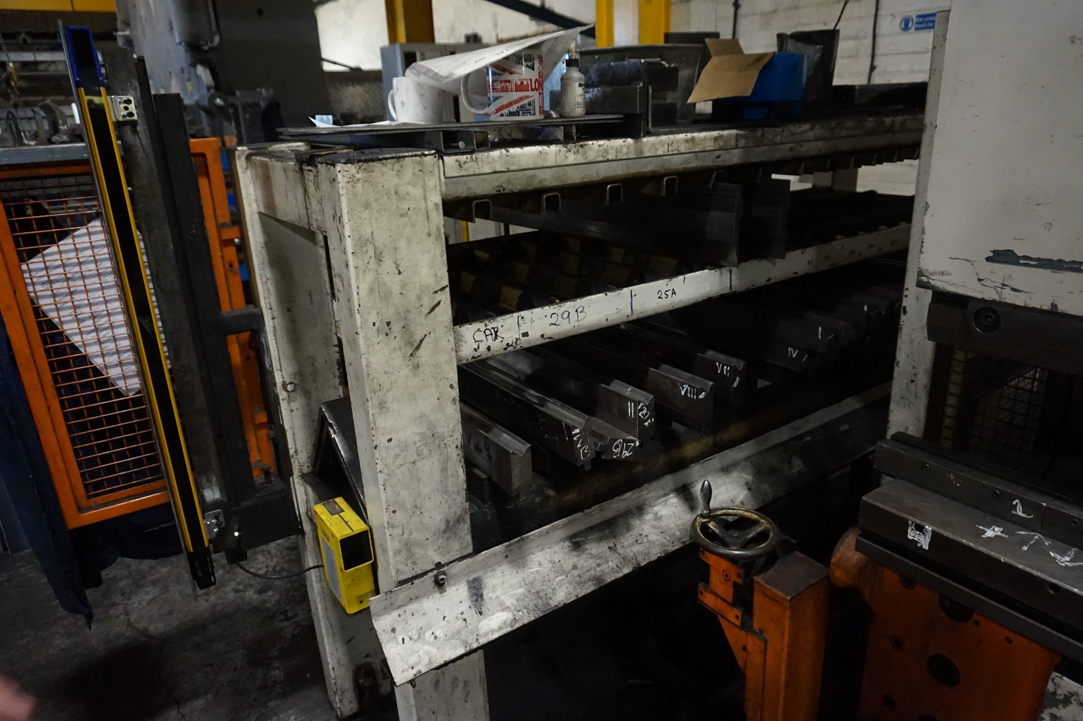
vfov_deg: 53.1
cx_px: 542
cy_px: 360
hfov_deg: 73.8
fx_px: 722
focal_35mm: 24
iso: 3200
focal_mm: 16
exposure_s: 1/100
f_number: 3.5
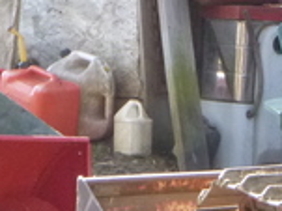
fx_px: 3150
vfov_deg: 3.8
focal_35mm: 387
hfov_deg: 5.1
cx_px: 527
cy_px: 209
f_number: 5.7
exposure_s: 1/100
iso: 400
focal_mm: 15.3
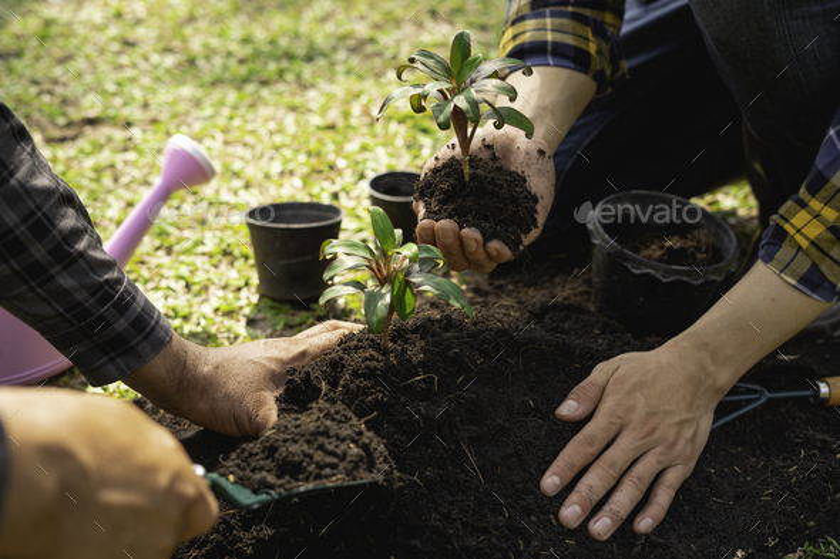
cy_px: 280
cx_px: 420
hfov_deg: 39.6
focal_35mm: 50
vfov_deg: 27.0
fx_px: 1166
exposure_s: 1/250
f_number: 3.5
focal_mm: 50
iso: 100
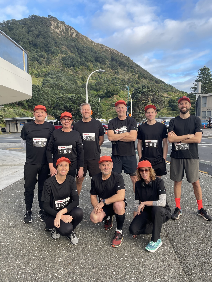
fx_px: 212
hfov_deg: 53.1
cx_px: 106
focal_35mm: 26
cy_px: 141
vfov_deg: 67.3
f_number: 1.6
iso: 32
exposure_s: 1/300
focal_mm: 4.2
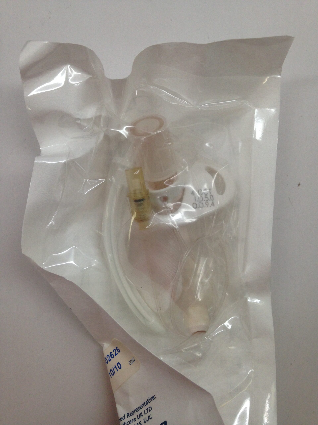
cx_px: 159
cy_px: 212
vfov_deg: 55.4
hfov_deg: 42.9
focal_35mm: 33
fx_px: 404
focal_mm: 4.12
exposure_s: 1/120
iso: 80
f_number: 2.4
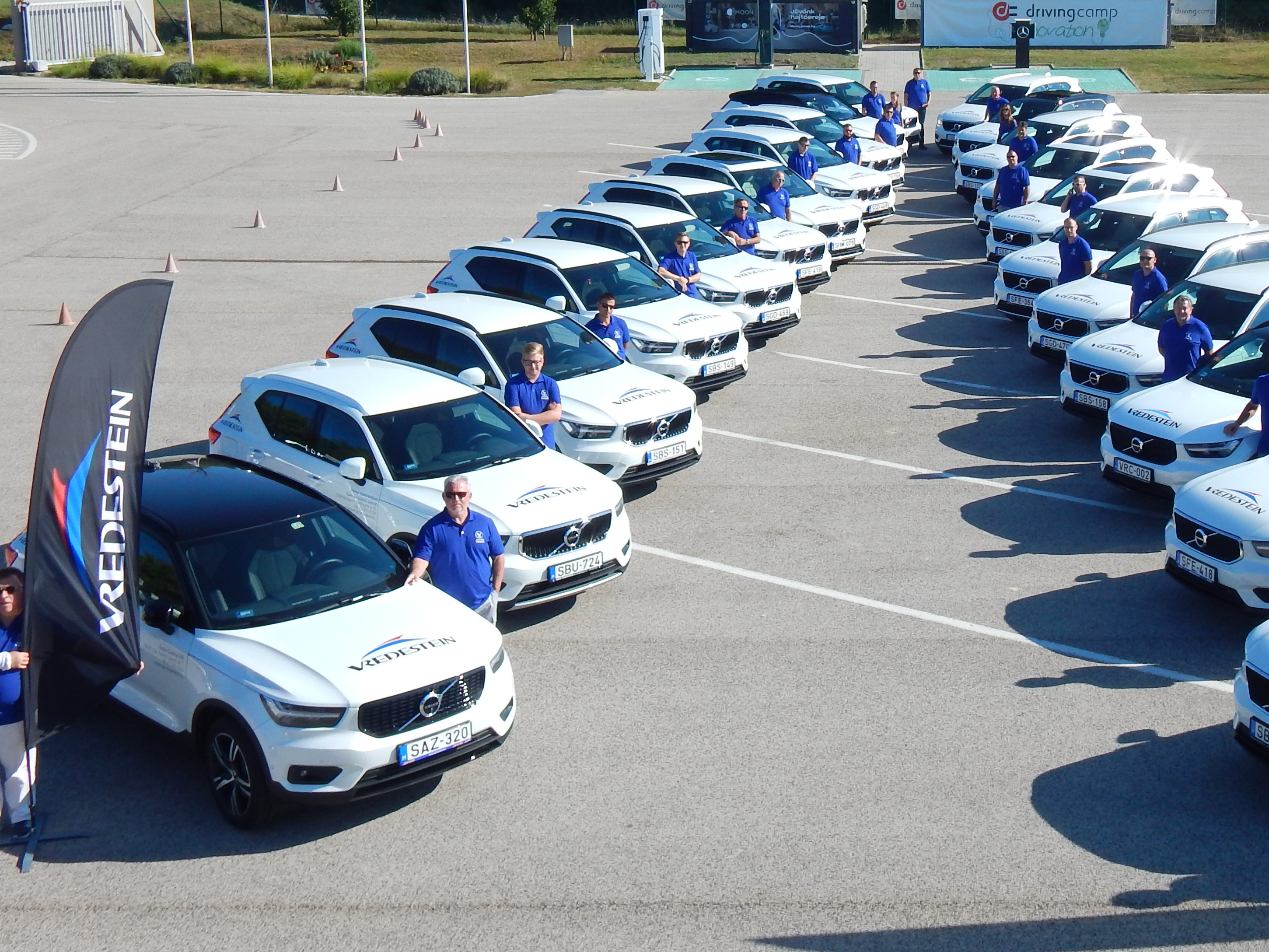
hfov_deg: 35.0
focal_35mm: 54
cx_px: 909
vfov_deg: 26.9
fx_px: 1980
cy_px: 310
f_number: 3.3
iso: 125
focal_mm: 6.1
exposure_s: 1/1250
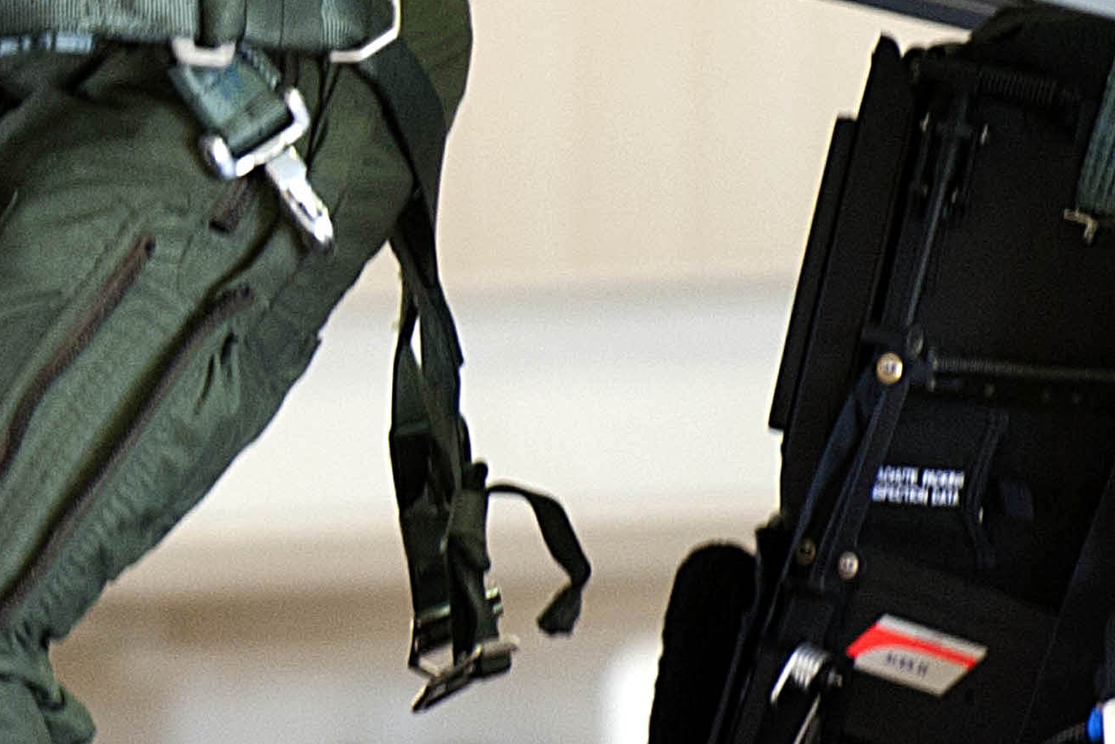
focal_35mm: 653
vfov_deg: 2.1
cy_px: 215
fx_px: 20226
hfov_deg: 3.1
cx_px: -619
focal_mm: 200
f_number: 4
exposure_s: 1/125
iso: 400
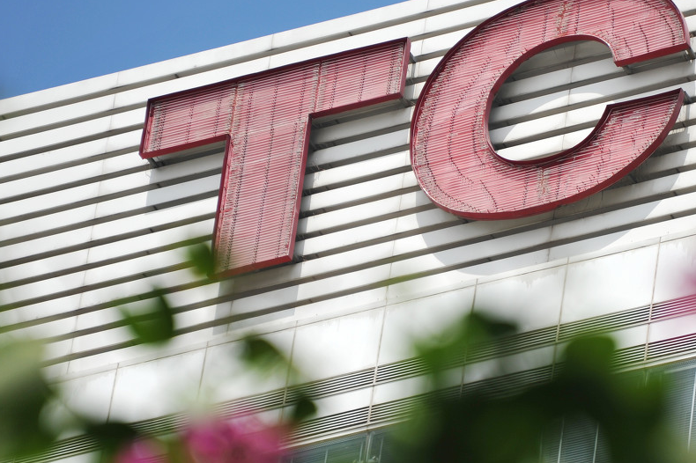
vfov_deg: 2.8
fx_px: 9392
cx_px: 453
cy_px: 223
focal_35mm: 486
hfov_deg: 4.2
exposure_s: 1/1600
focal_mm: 300
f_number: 5.6
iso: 200
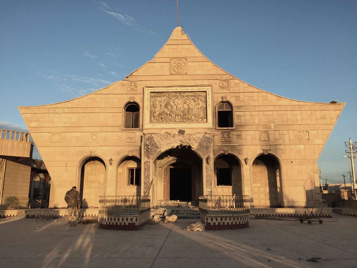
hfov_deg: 61.7
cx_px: 178
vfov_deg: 48.2
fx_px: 299
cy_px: 134
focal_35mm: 29
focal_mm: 4.15
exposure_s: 1/391
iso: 32
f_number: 2.2
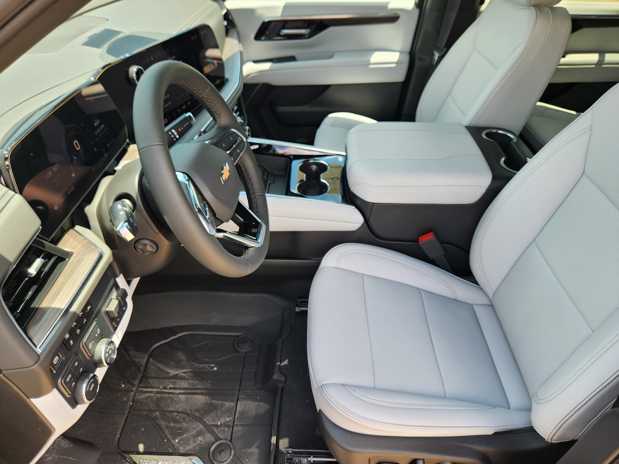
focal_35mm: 23
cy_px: 232
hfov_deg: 73.9
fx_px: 411
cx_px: 310
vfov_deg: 58.9
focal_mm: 5.4
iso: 20
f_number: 1.8
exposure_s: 1/180
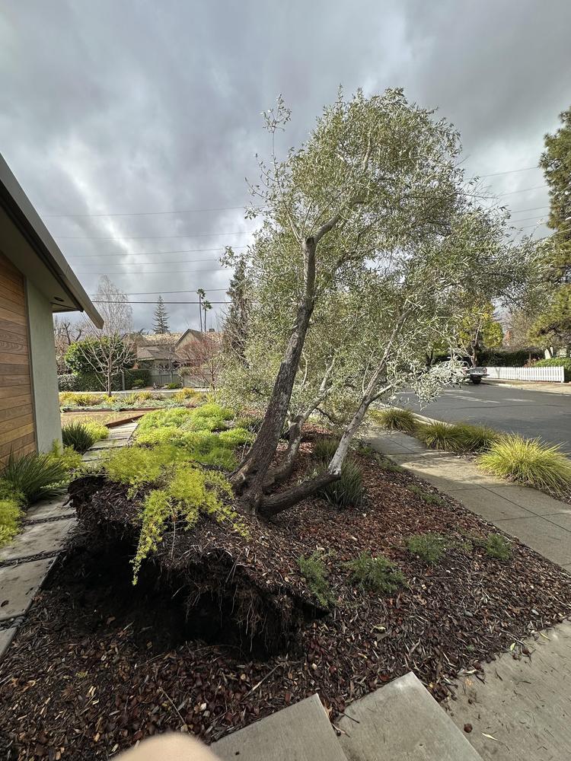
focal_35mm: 14
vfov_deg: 102.1
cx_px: 286
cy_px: 380
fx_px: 308
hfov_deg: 85.7
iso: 40
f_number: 2.2
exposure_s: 1/831
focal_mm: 2.22
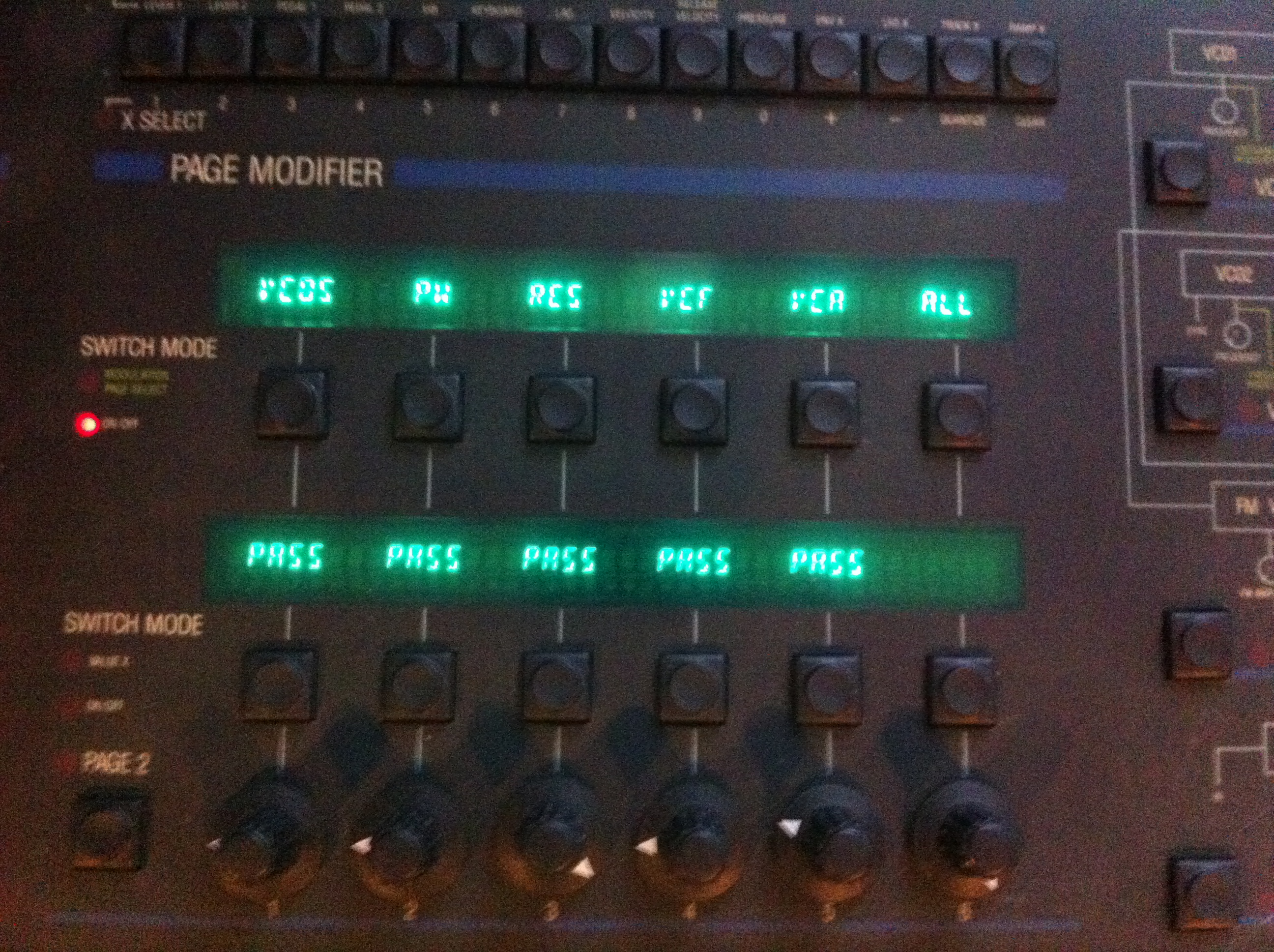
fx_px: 1286
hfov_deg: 52.7
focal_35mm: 35
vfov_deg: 40.6
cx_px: 637
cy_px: 476
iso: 1000
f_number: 2.8
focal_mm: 3.85
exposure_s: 1/15
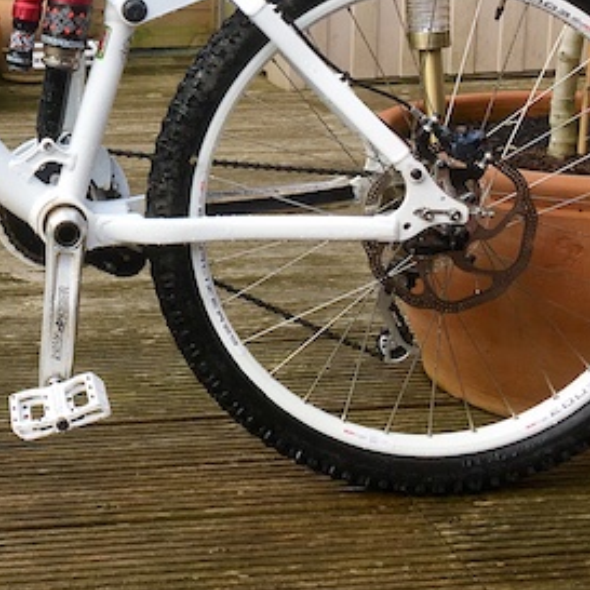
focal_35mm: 75
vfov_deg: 22.4
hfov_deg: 22.1
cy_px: 35
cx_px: -22
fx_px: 1446
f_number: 2.2
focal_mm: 4.15
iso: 25
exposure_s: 1/323
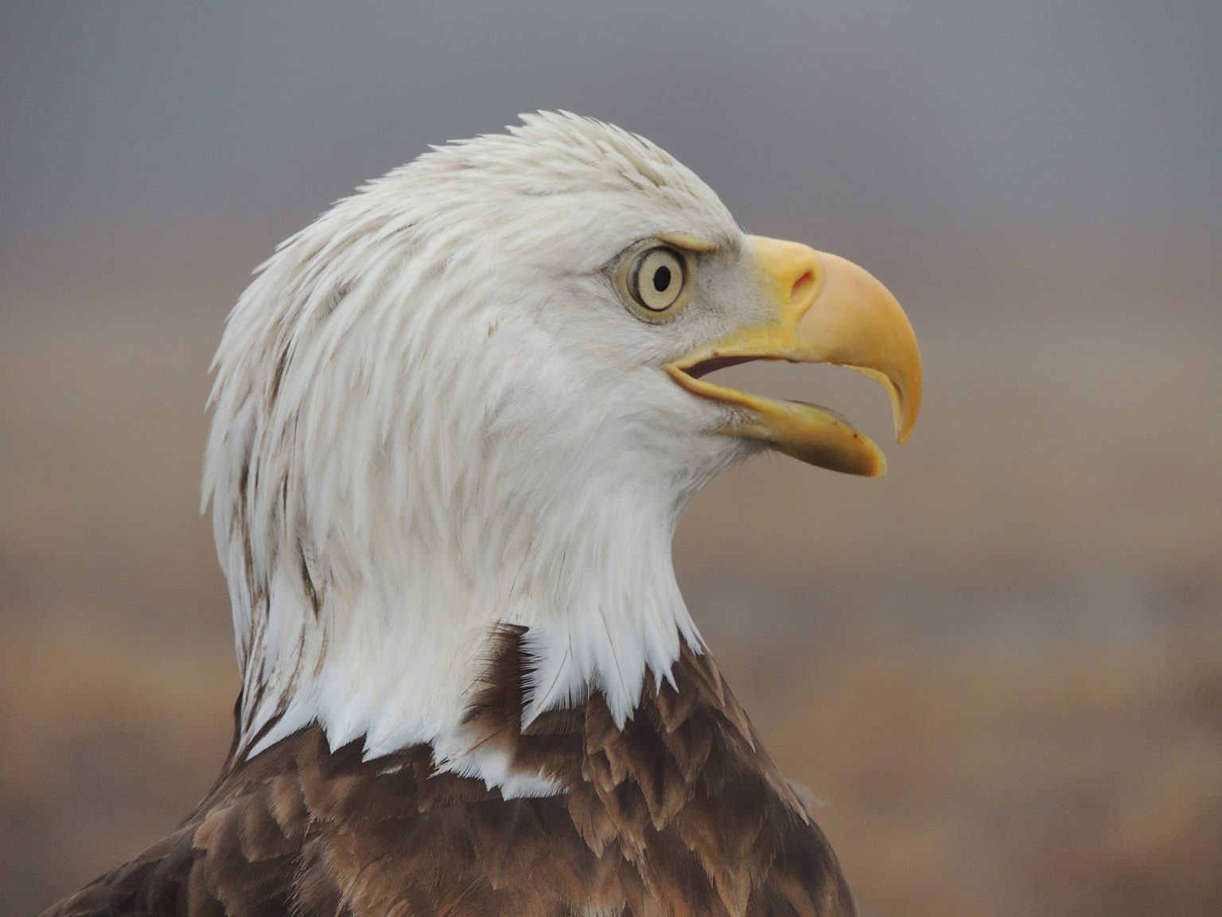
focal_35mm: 550
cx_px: 611
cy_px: 458
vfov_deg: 2.7
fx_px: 19416
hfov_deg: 3.6
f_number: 4.9
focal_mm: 98.1
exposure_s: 1/640
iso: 400
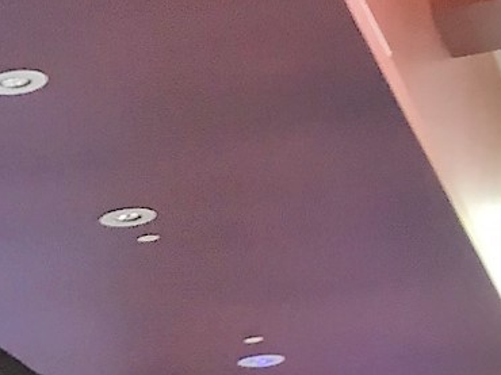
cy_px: 992
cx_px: -575
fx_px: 2271
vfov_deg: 8.4
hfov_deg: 11.1
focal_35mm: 157
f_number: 2.2
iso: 80
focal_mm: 4.15
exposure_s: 1/33
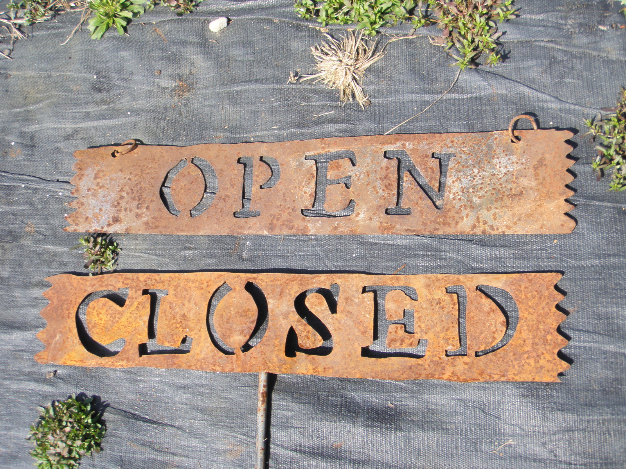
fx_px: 687
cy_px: 234
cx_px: 313
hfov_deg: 49.0
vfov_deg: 37.7
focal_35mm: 38
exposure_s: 1/250
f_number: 4.5
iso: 50
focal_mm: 6.7
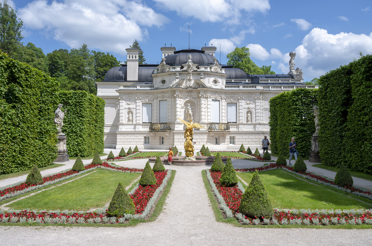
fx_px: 320
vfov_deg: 42.1
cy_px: 123
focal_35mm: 31
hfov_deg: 60.4
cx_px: 186
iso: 100
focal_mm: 20.4
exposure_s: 1/800
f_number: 5
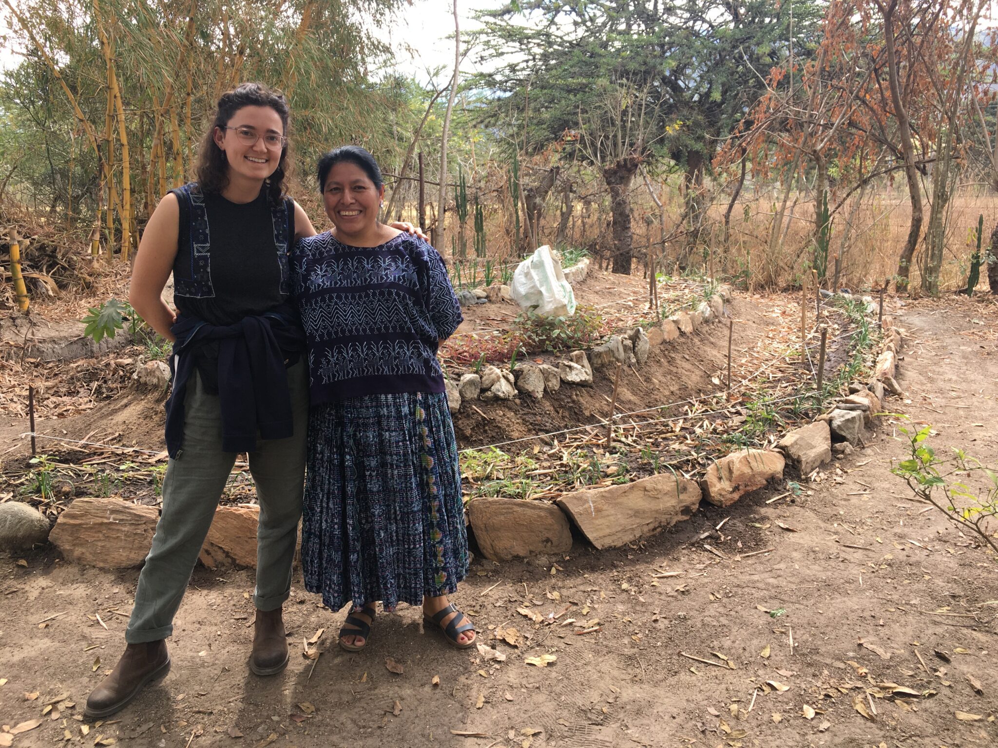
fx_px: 836
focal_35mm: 29
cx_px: 499
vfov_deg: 48.2
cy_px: 374
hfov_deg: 61.7
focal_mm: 4.15
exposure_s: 1/220
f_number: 2.2
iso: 25
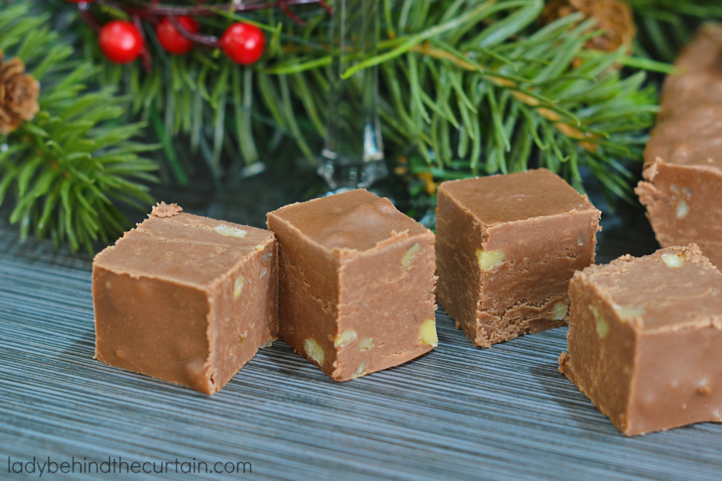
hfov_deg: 27.0
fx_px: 1504
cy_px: 240
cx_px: 361
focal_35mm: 75
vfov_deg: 18.2
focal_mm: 50
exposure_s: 1/4
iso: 100
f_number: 4.5
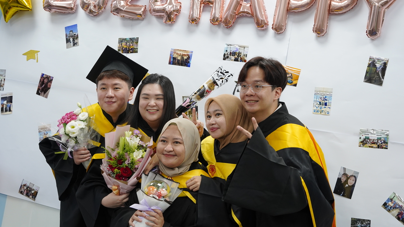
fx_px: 613
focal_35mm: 57
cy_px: 90
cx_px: 205
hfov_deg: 36.5
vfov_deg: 21.0
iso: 1000
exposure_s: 1/60
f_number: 5
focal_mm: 50.2
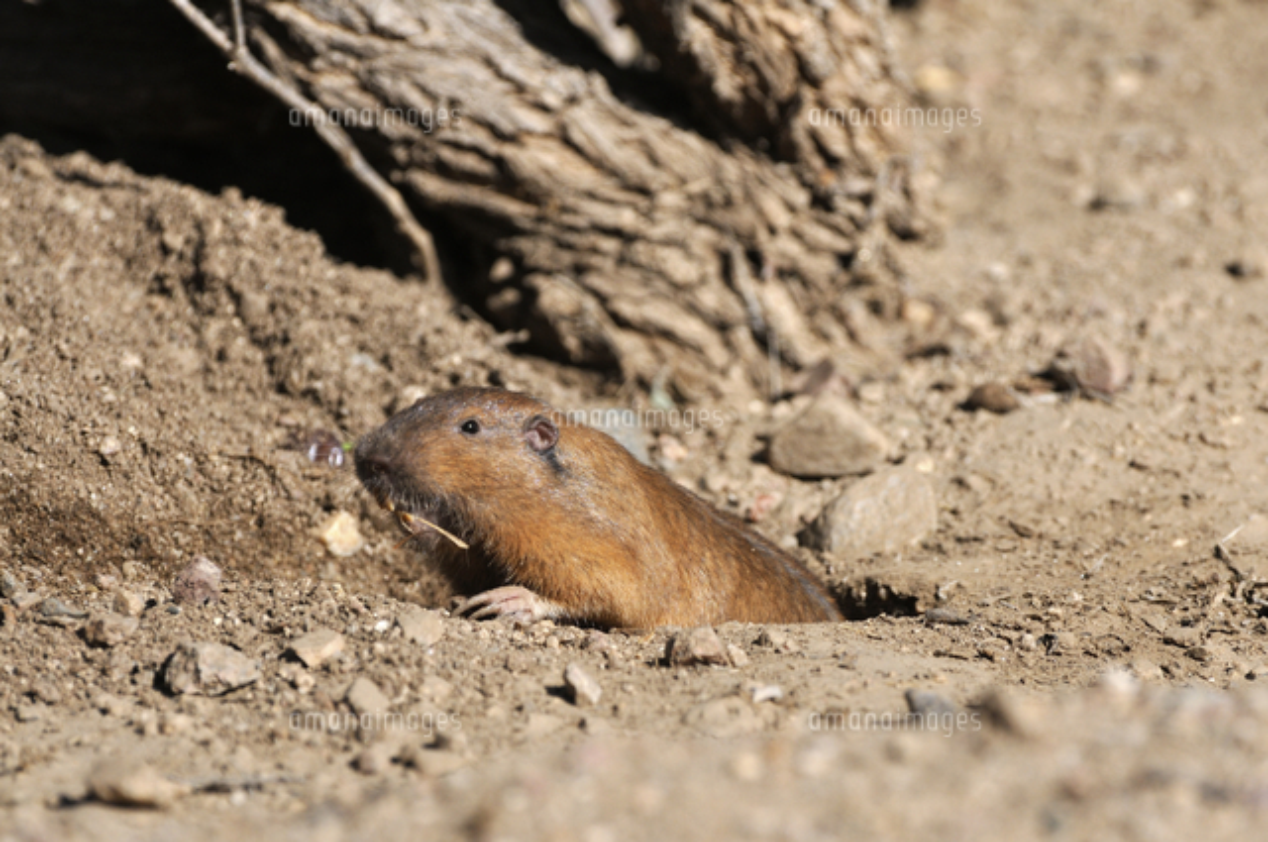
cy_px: 421
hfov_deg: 3.4
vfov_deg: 2.3
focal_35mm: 600
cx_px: 634
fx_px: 21106
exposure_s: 1/1250
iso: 250
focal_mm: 400
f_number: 6.3
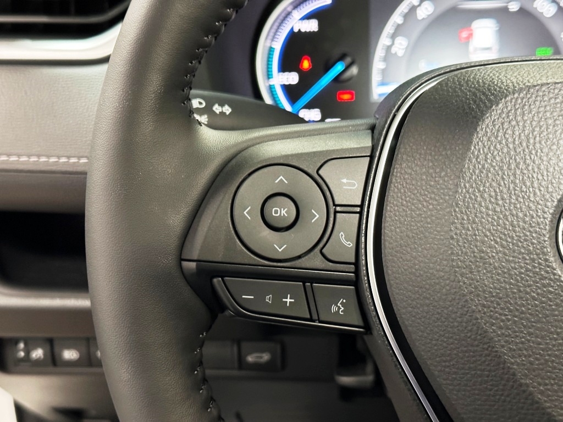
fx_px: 781
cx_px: 282
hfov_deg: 39.7
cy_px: 211
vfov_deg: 30.3
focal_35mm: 48
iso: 640
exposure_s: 1/24
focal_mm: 6.86
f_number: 1.78
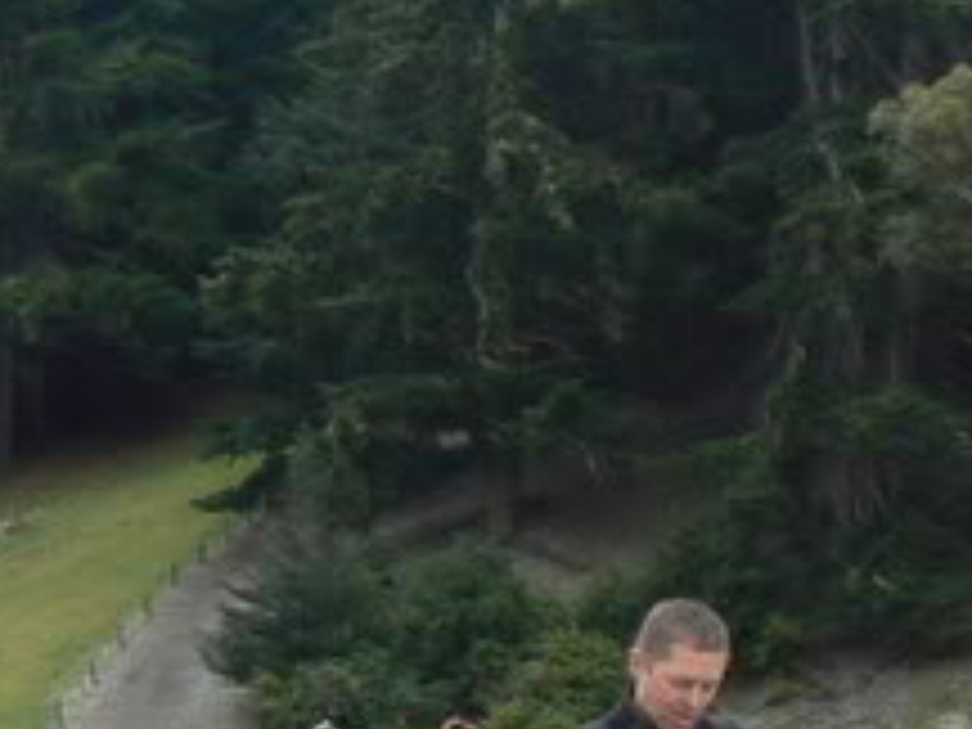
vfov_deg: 8.6
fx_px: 4802
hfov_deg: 10.9
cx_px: 1701
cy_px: 850
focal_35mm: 171
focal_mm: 6
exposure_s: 1/100
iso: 80
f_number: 5.6
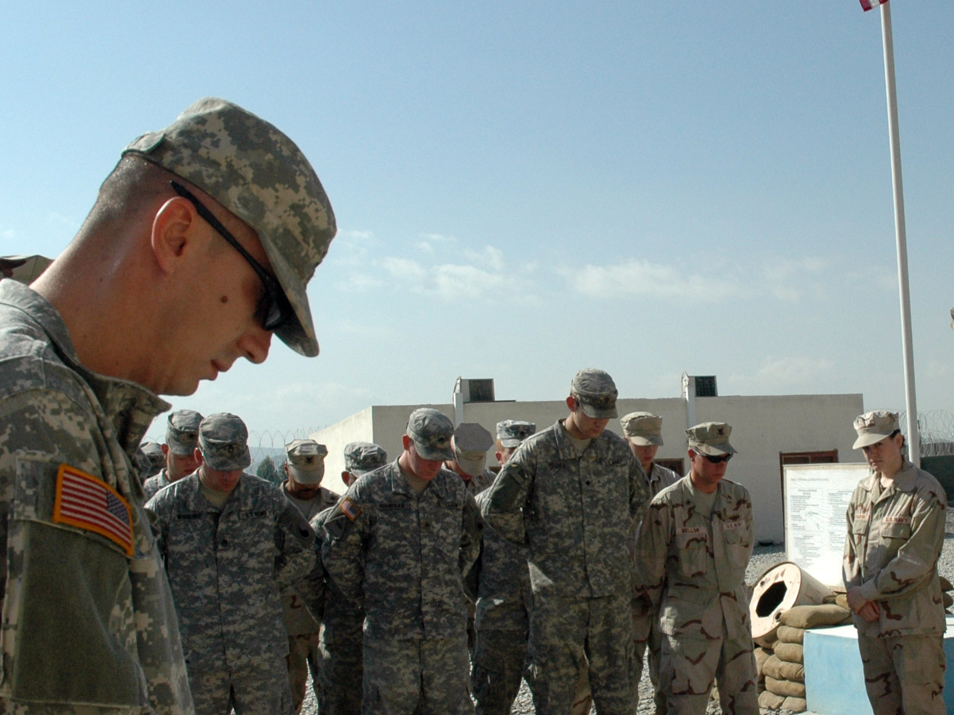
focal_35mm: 49
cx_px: 684
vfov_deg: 29.6
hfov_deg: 38.2
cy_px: 402
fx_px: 1350
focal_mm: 18
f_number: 13
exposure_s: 1/640
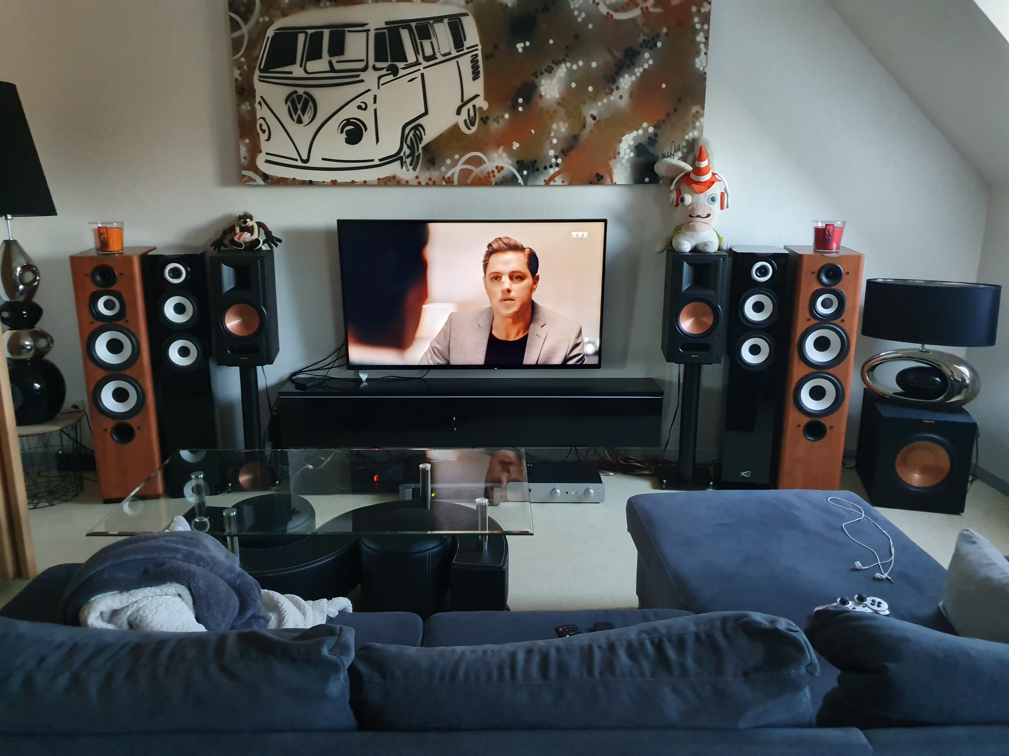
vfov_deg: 53.1
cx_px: 504
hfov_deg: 67.3
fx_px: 758
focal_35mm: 26
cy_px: 378
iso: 500
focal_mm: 4.32
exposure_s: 1/50
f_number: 1.5
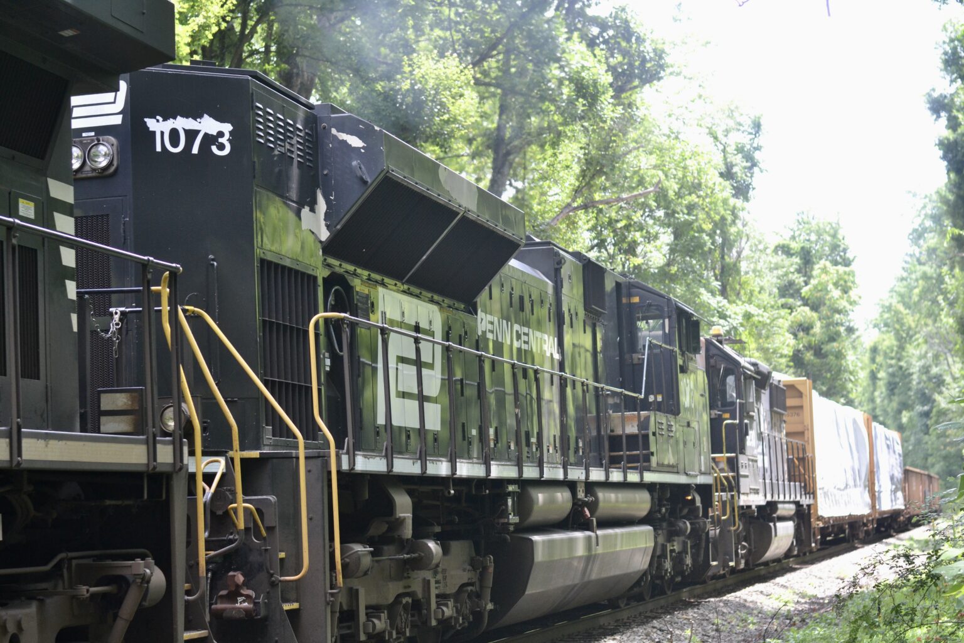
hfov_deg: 27.0
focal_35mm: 75
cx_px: 482
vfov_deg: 18.2
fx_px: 2008
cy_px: 322
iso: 400
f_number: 3.5
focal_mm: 50
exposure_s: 1/800
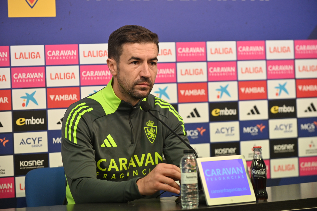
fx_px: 1365
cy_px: 106
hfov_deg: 13.2
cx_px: 158
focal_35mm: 155
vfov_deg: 8.9
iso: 1600
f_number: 3.5
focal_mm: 155
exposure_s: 1/250
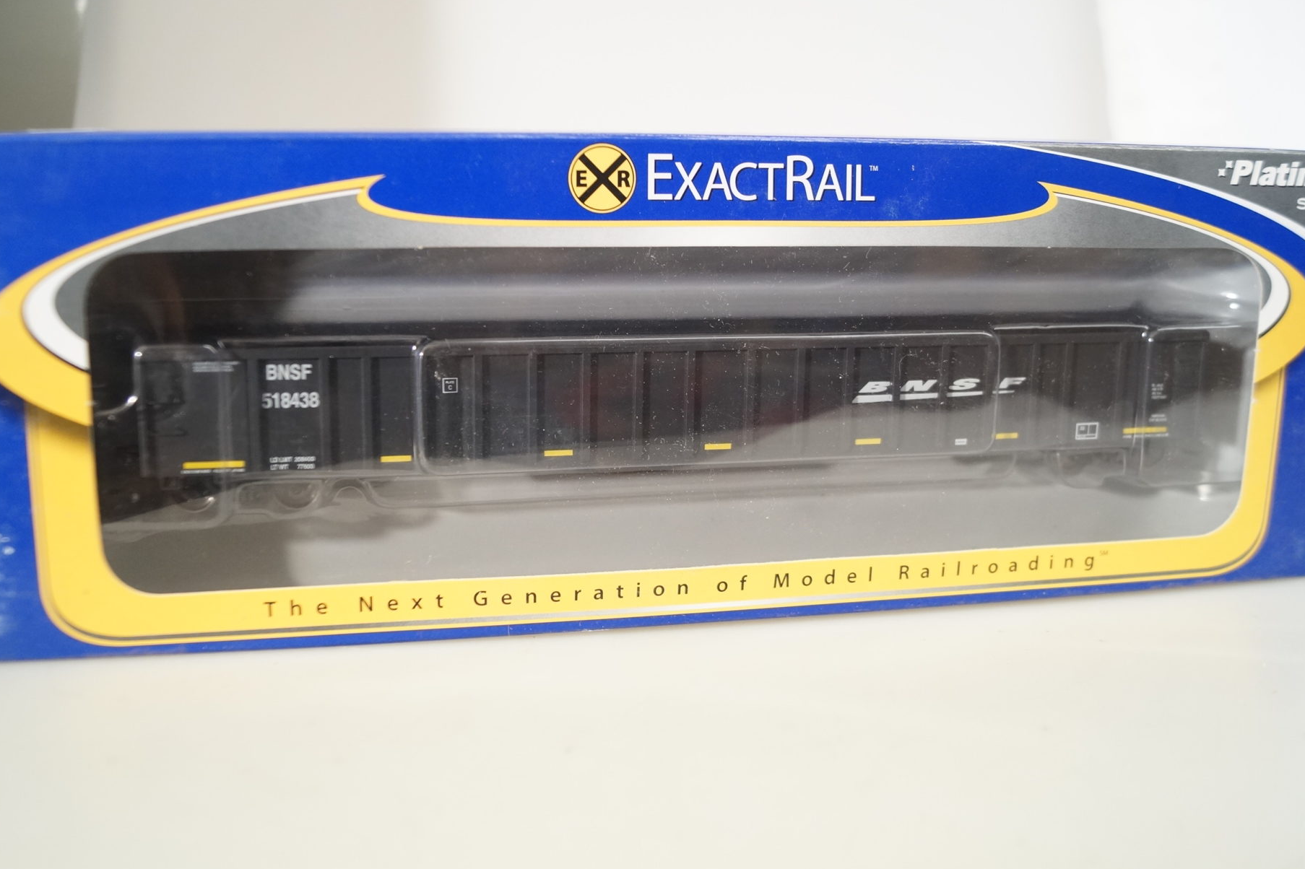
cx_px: 637
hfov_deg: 55.8
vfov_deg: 38.8
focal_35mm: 34
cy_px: 384
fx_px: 1232
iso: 800
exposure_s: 1/160
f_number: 4
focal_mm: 20
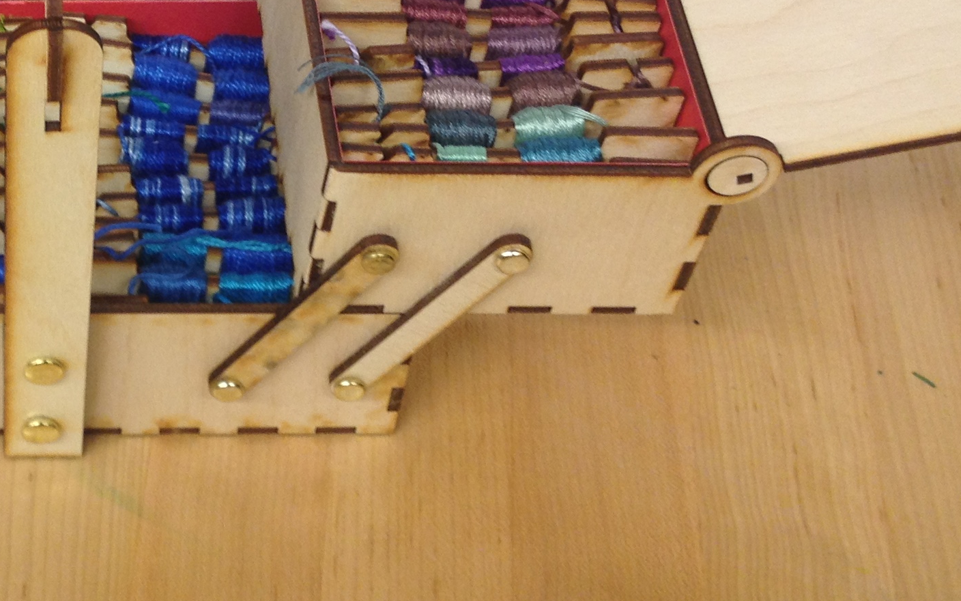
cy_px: 178
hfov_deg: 23.4
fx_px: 2252
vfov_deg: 15.1
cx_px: 79
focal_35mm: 86
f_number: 2.4
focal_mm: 4.28
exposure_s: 1/24
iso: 50
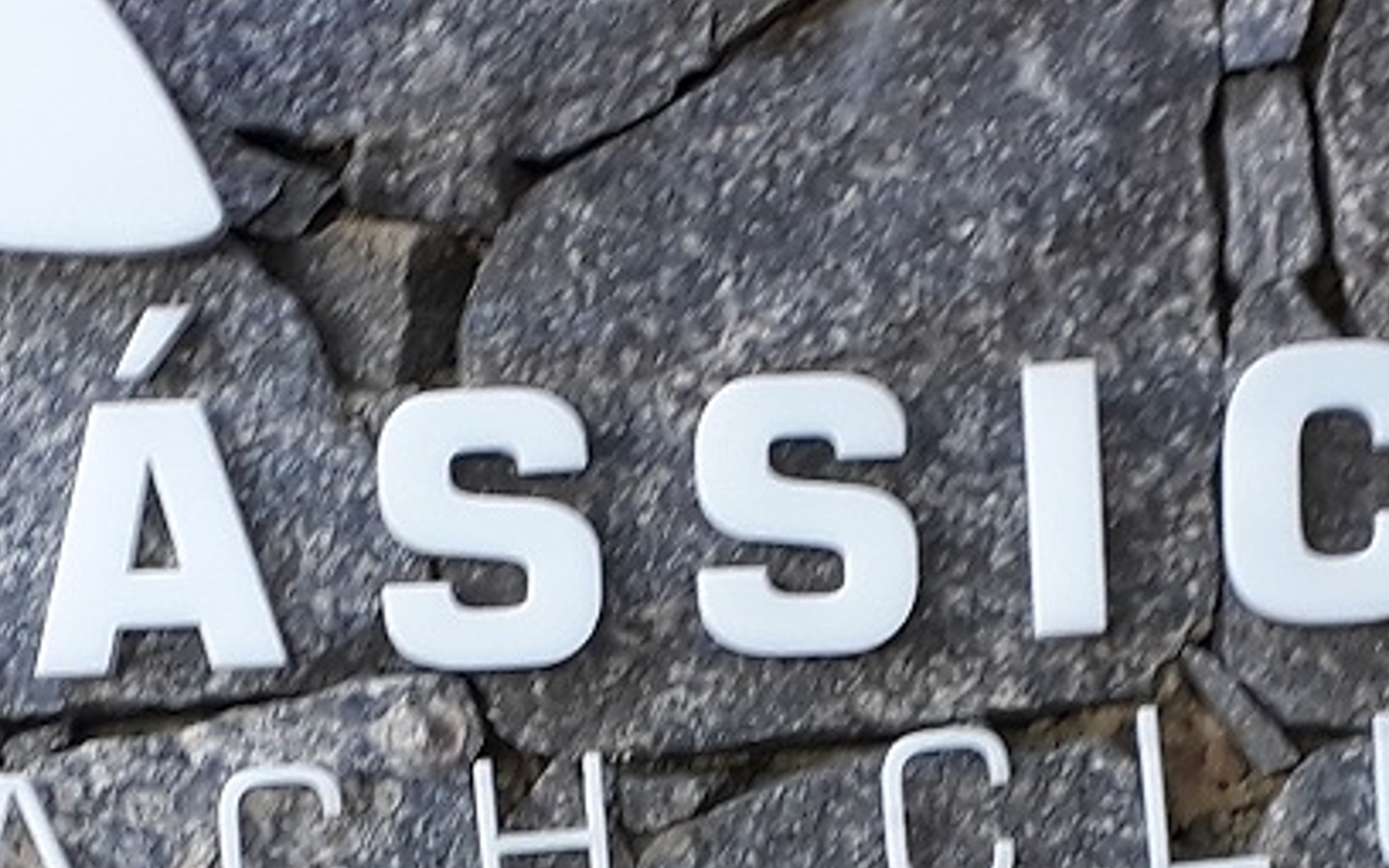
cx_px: 715
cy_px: 1156
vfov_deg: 11.0
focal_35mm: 116
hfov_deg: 18.0
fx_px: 4391
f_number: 1.9
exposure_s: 1/120
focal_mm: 3.6
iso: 50
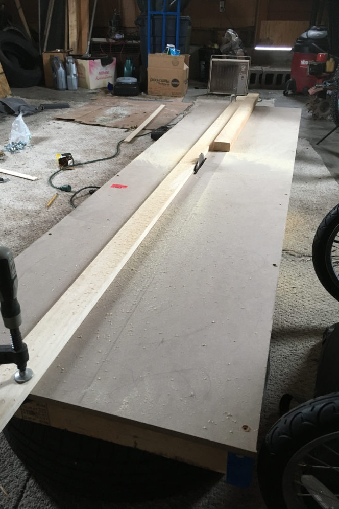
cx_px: 161
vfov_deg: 60.3
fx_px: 438
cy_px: 252
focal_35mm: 31
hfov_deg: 42.3
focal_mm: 4.15
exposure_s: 1/30
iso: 125
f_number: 2.2
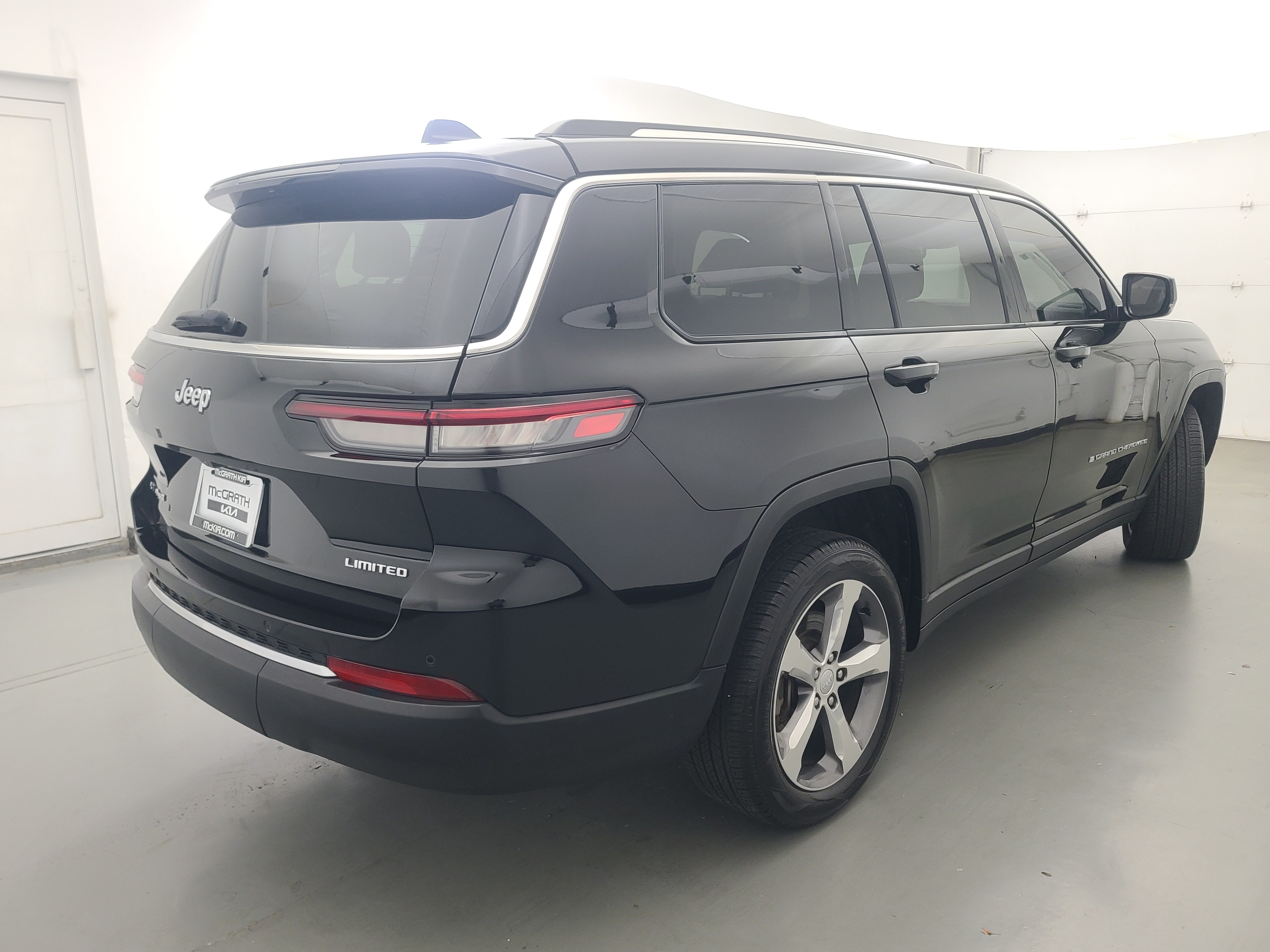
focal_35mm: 26
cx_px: 641
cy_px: 481
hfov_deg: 67.3
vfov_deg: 53.1
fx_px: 954
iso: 400
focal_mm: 7
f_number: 1.8
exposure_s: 1/40
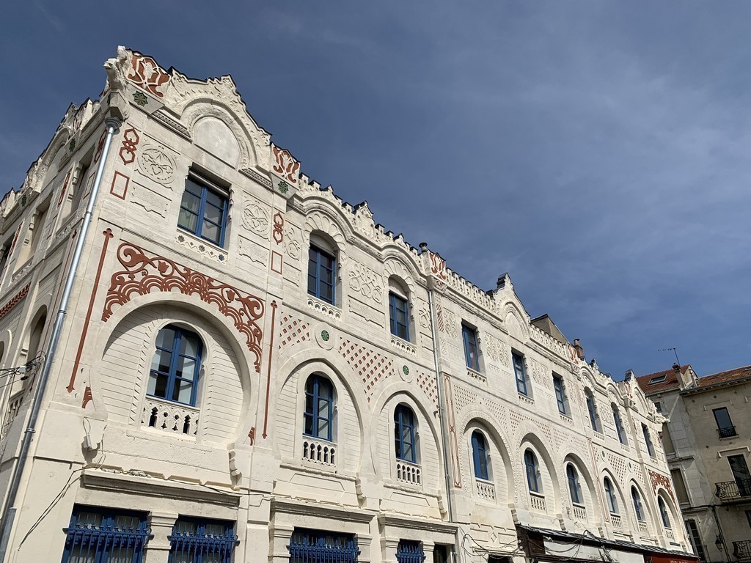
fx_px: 564
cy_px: 282
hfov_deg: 67.3
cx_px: 376
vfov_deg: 53.1
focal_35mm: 26
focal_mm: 4.25
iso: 25
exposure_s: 1/4464
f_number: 1.8
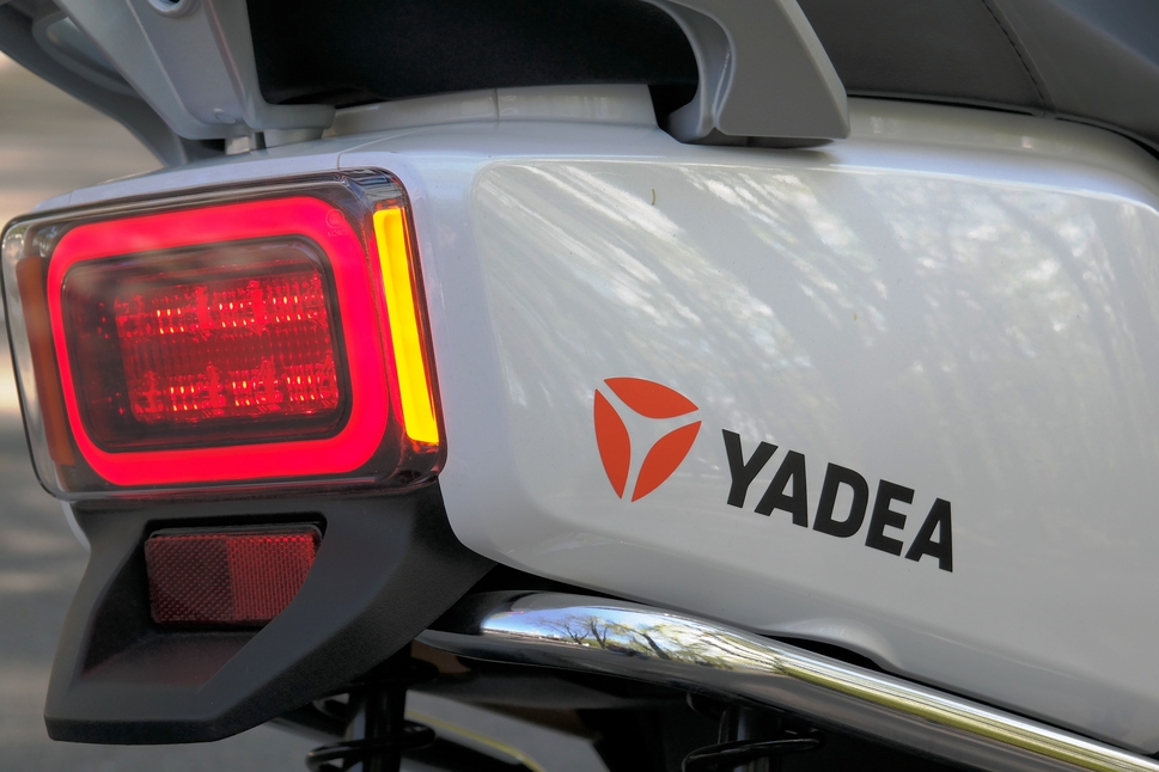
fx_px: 3348
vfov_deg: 13.2
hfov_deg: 19.6
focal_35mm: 104
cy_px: 451
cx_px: 636
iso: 200
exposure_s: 1/160
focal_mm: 55
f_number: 5.6
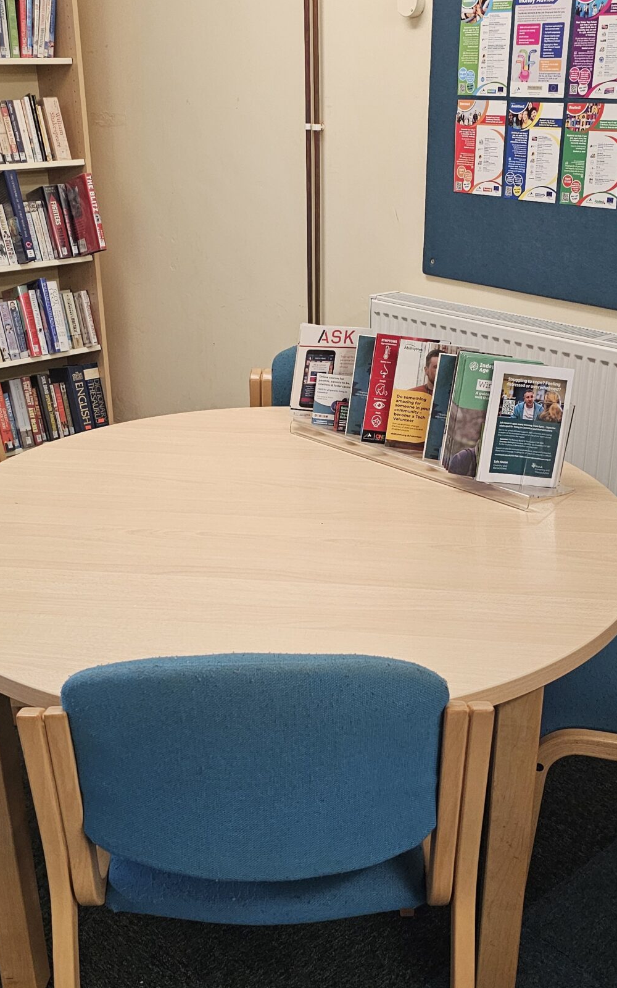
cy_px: 490
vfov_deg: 50.4
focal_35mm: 39
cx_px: 329
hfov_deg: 32.8
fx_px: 1049
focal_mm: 6.3
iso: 800
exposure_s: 1/100
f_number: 1.7
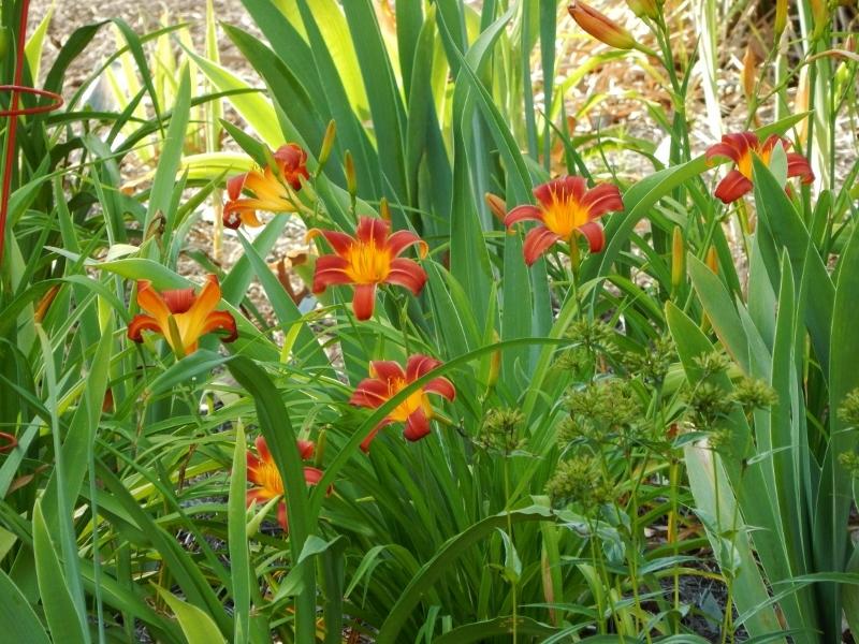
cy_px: 322
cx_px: 430
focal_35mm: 675
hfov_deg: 2.9
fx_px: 16750
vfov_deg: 2.2
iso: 360
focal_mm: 120
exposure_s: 1/250
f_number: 5.8
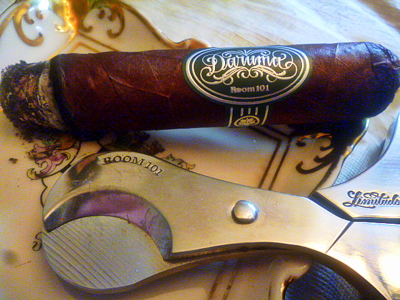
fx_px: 324
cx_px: 200
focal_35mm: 28
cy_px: 150
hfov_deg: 63.4
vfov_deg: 49.7
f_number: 3.1
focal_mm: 5
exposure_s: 1/40
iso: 400
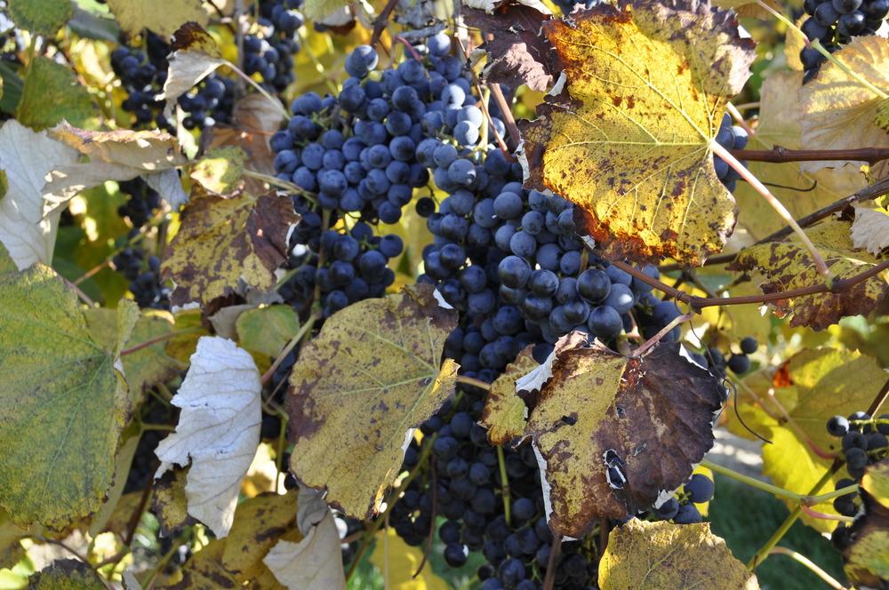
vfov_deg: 28.0
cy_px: 295
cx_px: 444
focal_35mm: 48
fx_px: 1184
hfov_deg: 41.2
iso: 200
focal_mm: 32
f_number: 8
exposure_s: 1/60
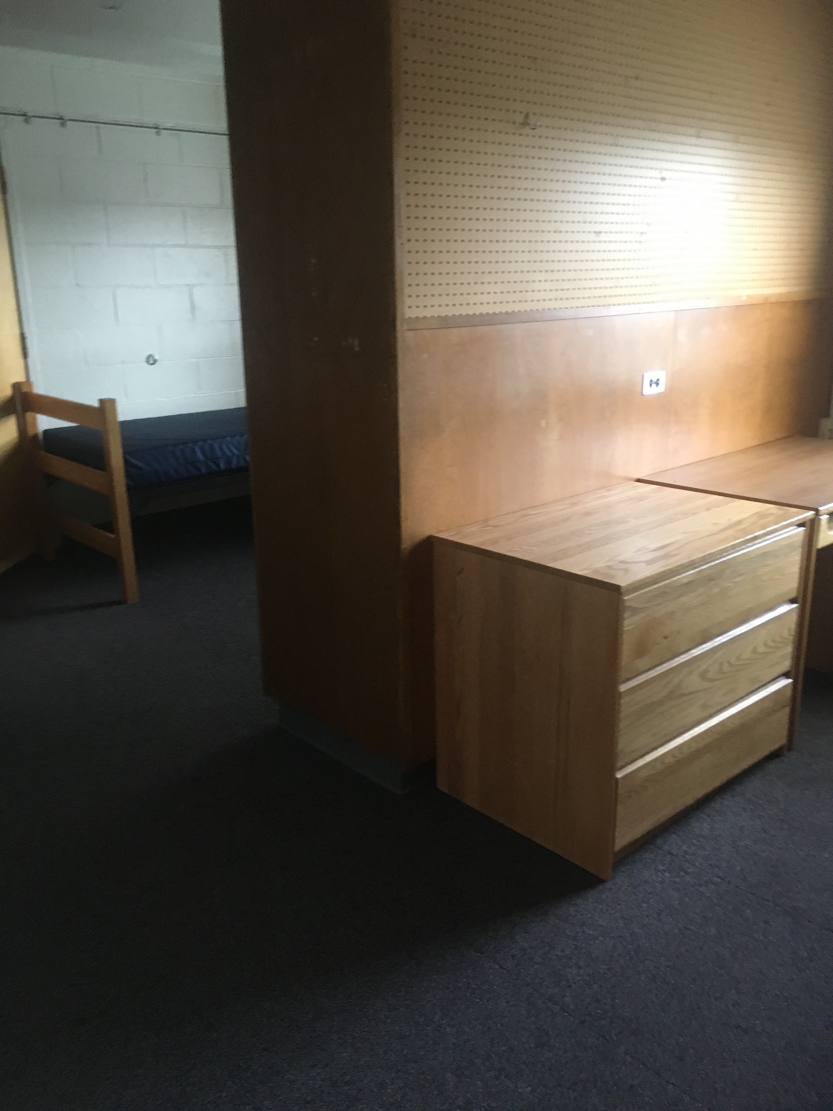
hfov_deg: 48.2
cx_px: 416
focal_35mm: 29
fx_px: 930
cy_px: 556
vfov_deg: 61.7
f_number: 2.2
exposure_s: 1/30
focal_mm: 4.15
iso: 160
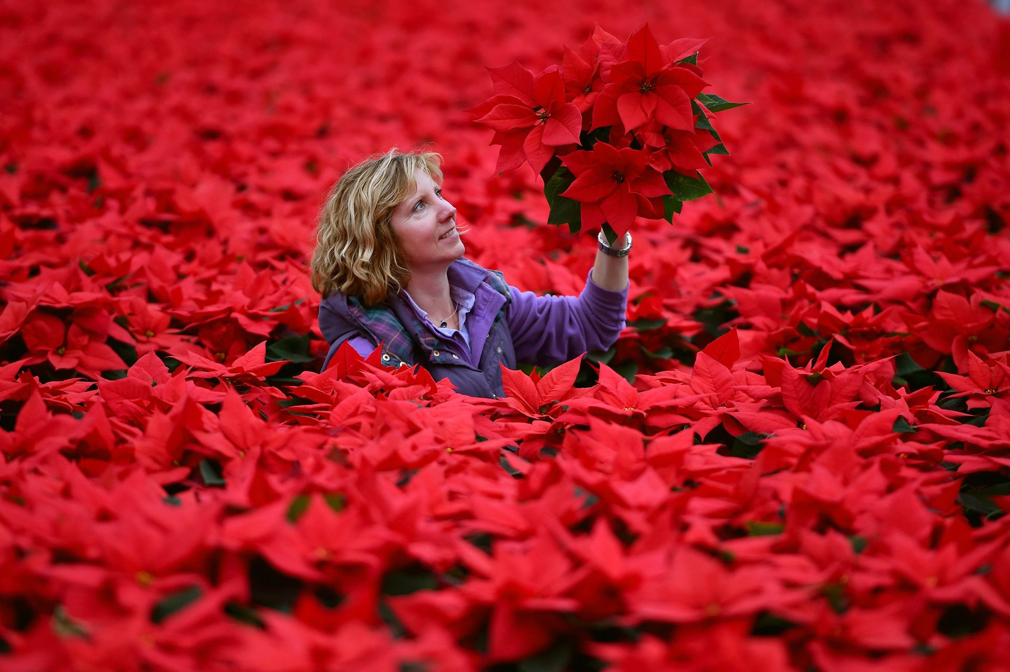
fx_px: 5608
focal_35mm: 200
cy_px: 336
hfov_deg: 10.3
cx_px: 505
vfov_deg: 6.9
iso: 1000
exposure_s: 1/800
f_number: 2.8
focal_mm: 200
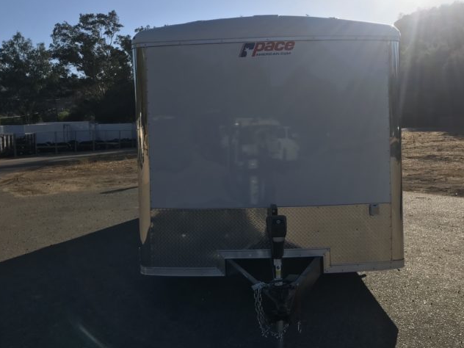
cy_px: 149
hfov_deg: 53.8
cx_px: 260
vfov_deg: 41.7
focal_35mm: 34
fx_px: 456
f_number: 1.8
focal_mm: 3.99
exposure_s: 1/3546
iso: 20
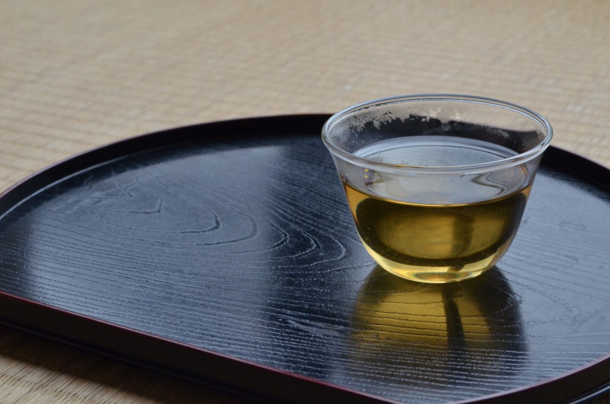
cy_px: 202
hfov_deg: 27.0
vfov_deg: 18.1
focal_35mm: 75
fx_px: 1268
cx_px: 305
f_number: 10
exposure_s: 1/50
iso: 1000
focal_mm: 50
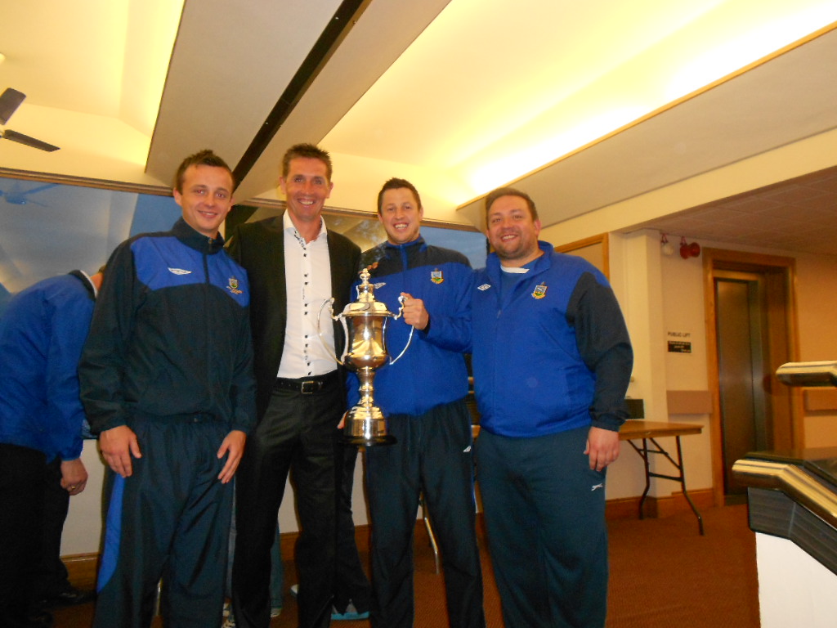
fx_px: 629
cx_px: 418
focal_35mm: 26
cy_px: 314
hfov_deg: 67.3
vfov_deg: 53.1
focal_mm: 4.6
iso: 320
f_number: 3.2
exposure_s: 1/25
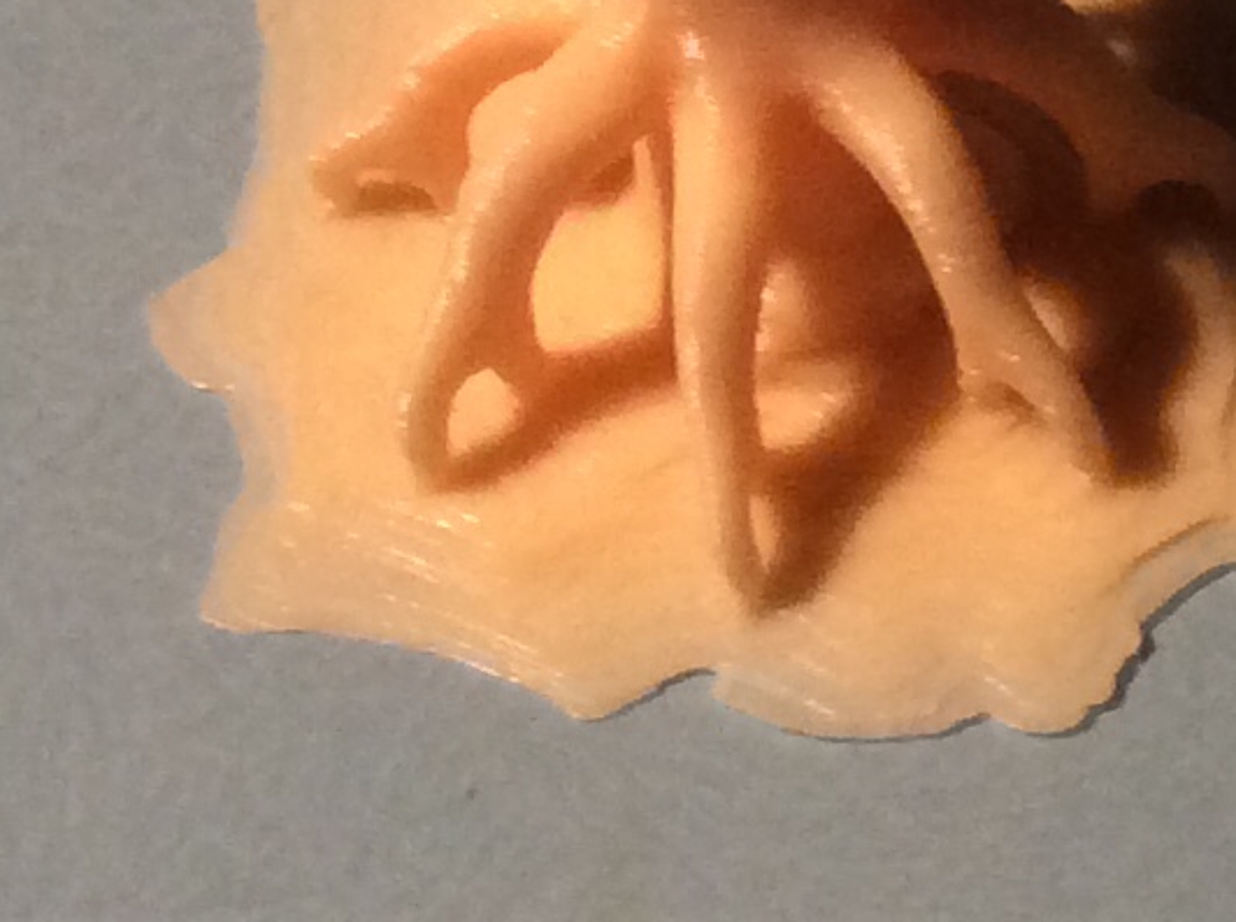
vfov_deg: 9.4
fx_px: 5560
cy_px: 86
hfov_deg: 12.3
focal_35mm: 156
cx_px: 1598
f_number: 2.4
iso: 125
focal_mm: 3.3
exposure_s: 1/25
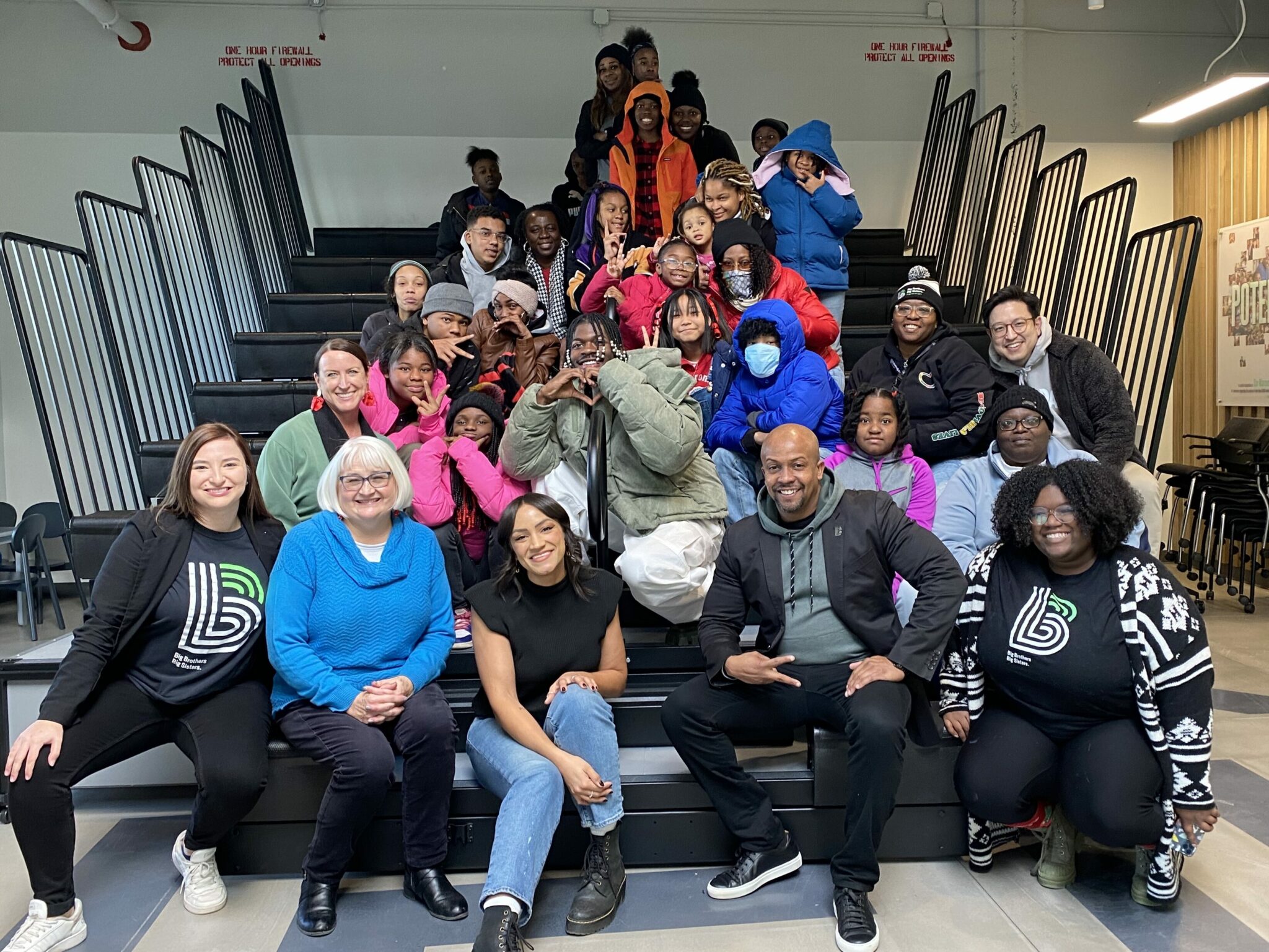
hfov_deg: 67.3
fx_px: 953
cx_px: 634
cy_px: 476
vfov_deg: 53.1
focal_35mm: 26
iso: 125
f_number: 1.8
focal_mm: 4.25
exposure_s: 1/60
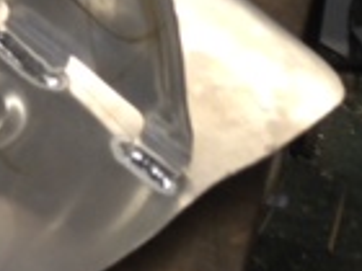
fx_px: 1579
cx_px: -28
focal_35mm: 151
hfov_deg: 12.9
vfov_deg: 9.2
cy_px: -279
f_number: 2.4
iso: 50
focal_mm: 4.12
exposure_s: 1/24
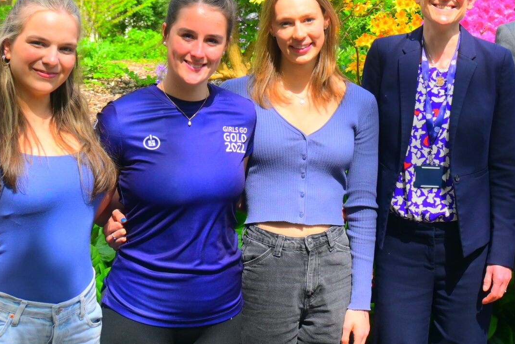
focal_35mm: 76
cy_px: 31
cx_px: 439
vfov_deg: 17.6
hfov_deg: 25.8
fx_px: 1093
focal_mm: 26.5
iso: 100
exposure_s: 1/250
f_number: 5.6
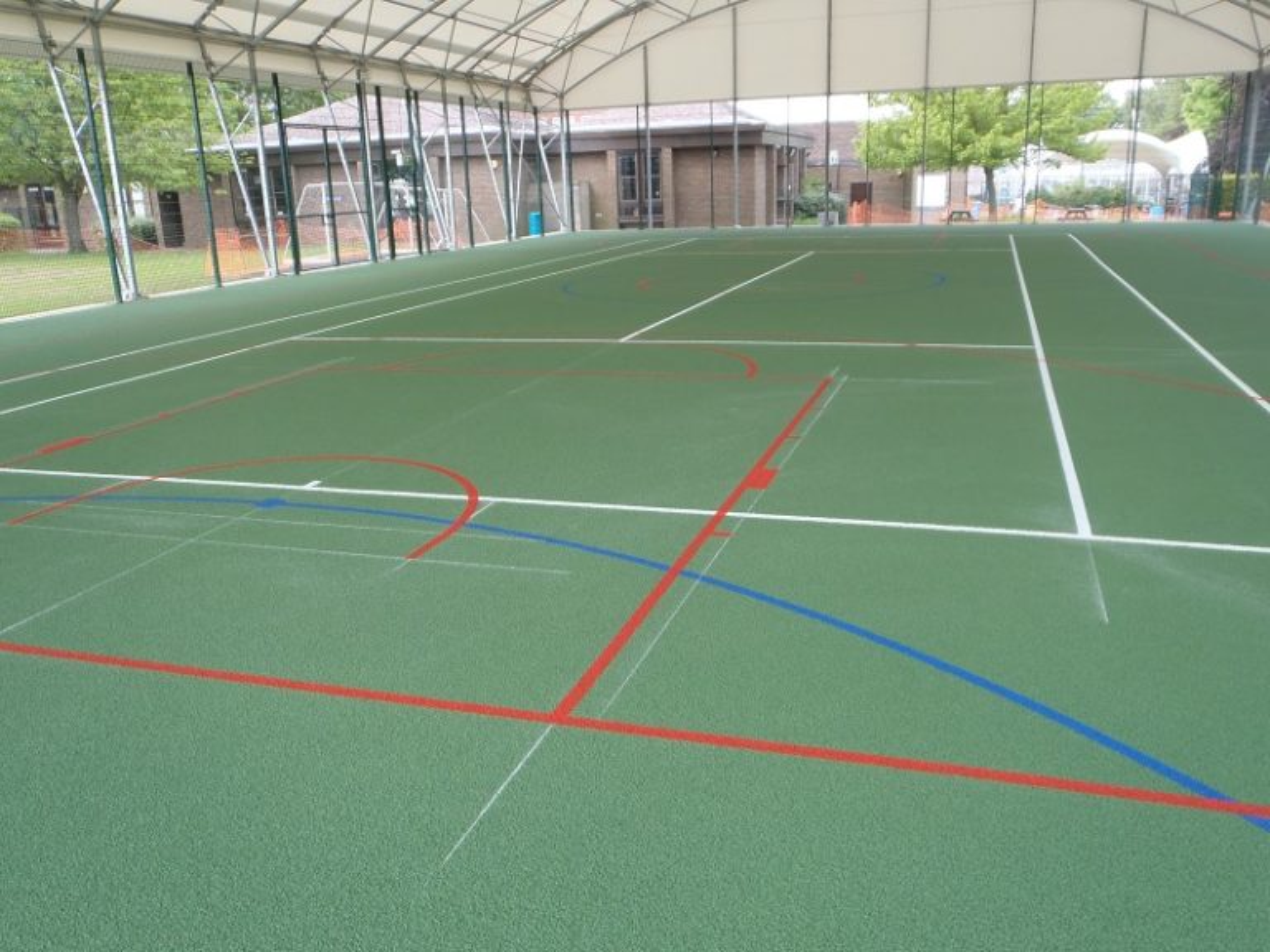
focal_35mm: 28
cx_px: 635
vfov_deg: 49.7
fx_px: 1027
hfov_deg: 63.4
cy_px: 476
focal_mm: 5
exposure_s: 1/60
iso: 80
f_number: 3.5
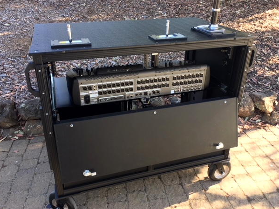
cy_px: 101
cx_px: 136
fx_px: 250
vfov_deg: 45.4
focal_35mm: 31
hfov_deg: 58.4
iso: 40
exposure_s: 1/120
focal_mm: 4.15
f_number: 2.2
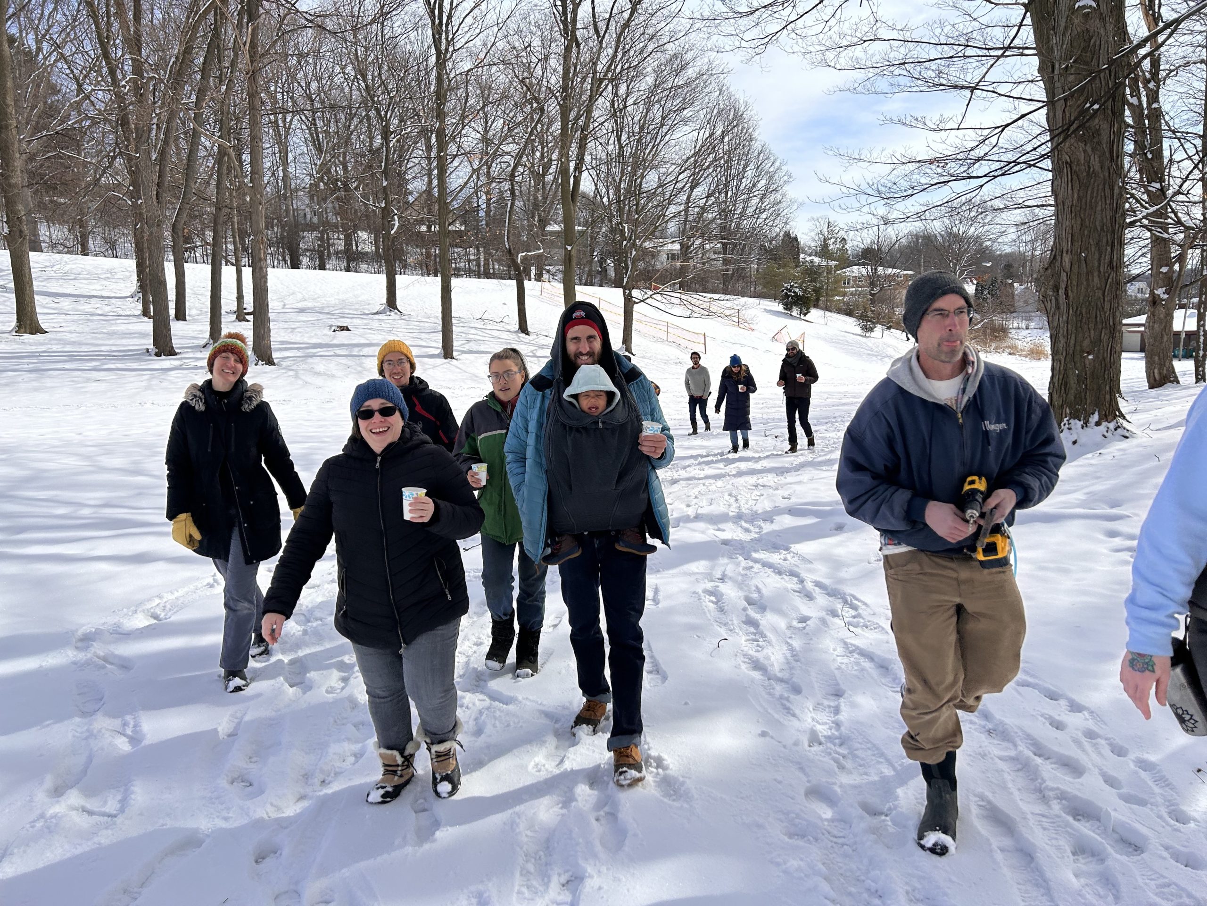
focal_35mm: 26
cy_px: 453
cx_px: 604
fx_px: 907
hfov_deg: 67.3
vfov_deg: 53.1
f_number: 1.5
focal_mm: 5.7
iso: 50
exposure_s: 1/8000
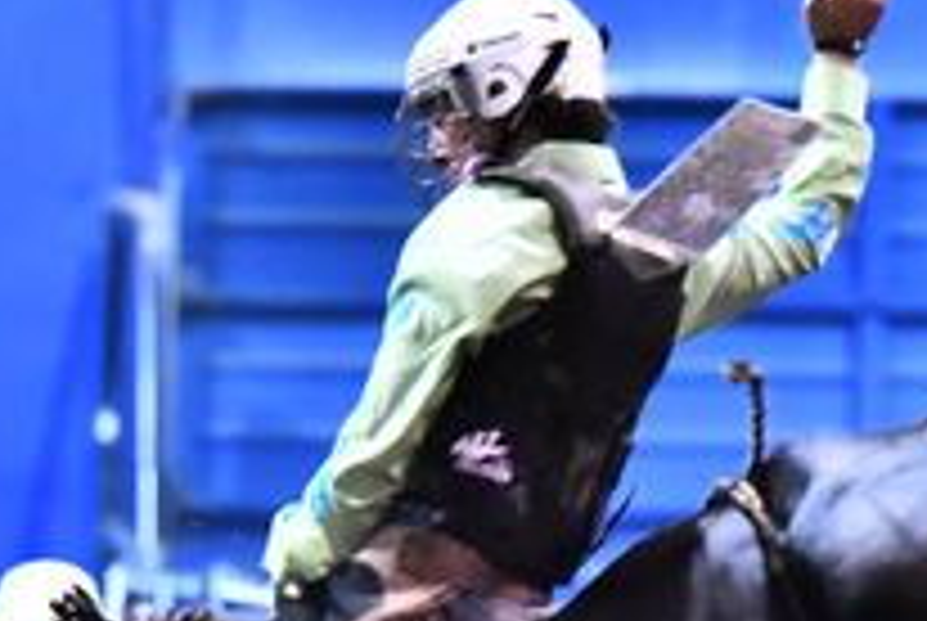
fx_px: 18489
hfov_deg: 2.9
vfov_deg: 1.9
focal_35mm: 717
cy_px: 790
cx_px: 410
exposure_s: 1/400
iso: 12800
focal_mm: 185
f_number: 4
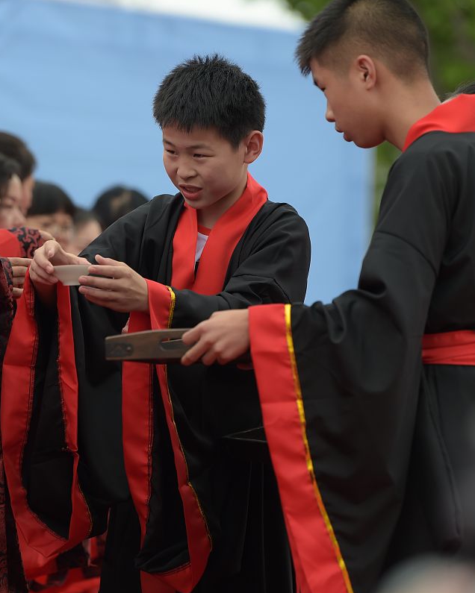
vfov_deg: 7.4
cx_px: 156
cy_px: 296
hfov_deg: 5.9
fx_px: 4604
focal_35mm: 262
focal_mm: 185
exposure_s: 1/800
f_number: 4
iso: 200
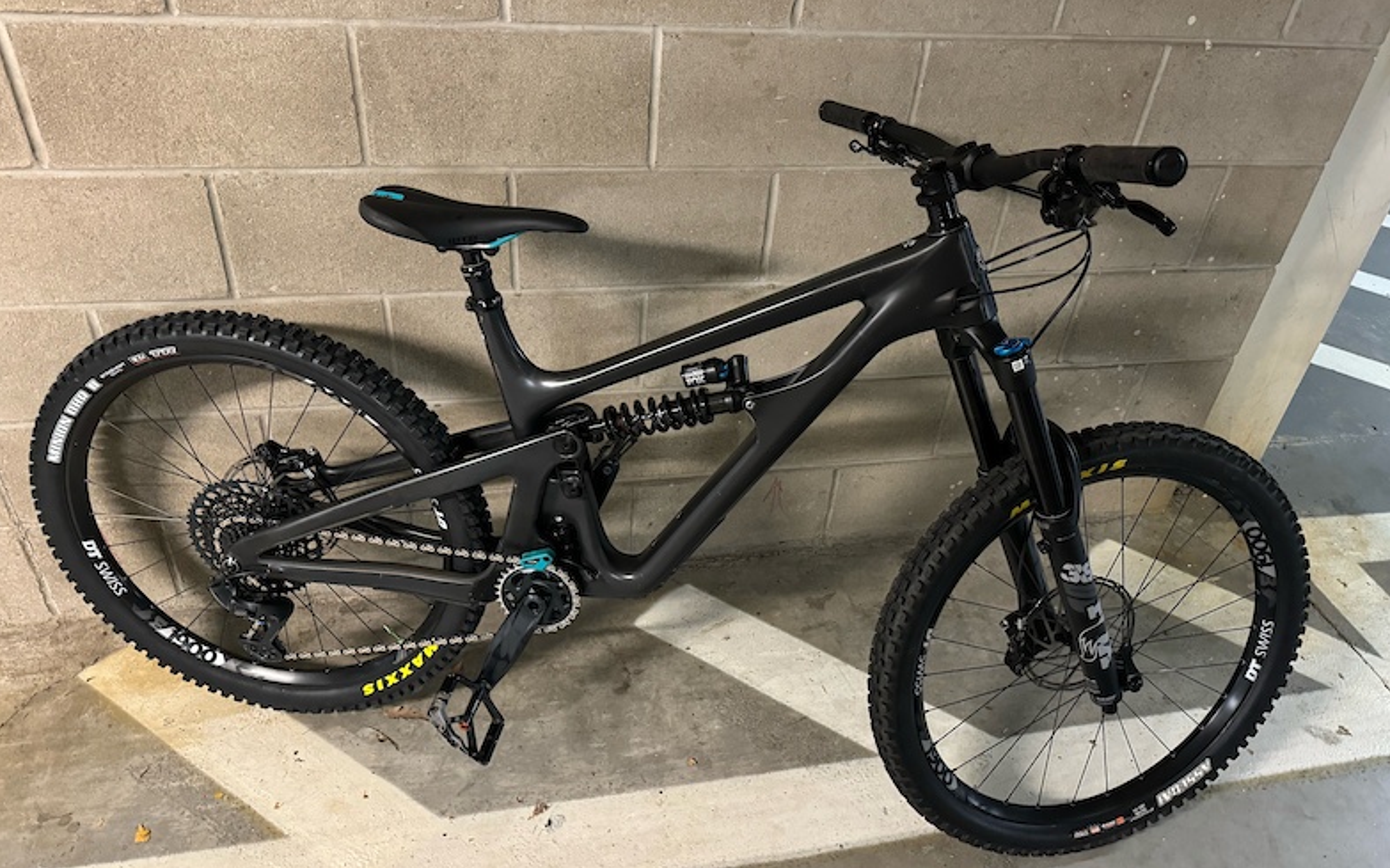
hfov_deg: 70.4
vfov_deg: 47.5
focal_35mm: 26
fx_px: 985
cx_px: 708
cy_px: 408
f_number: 1.78
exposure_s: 1/40
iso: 800
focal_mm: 6.86
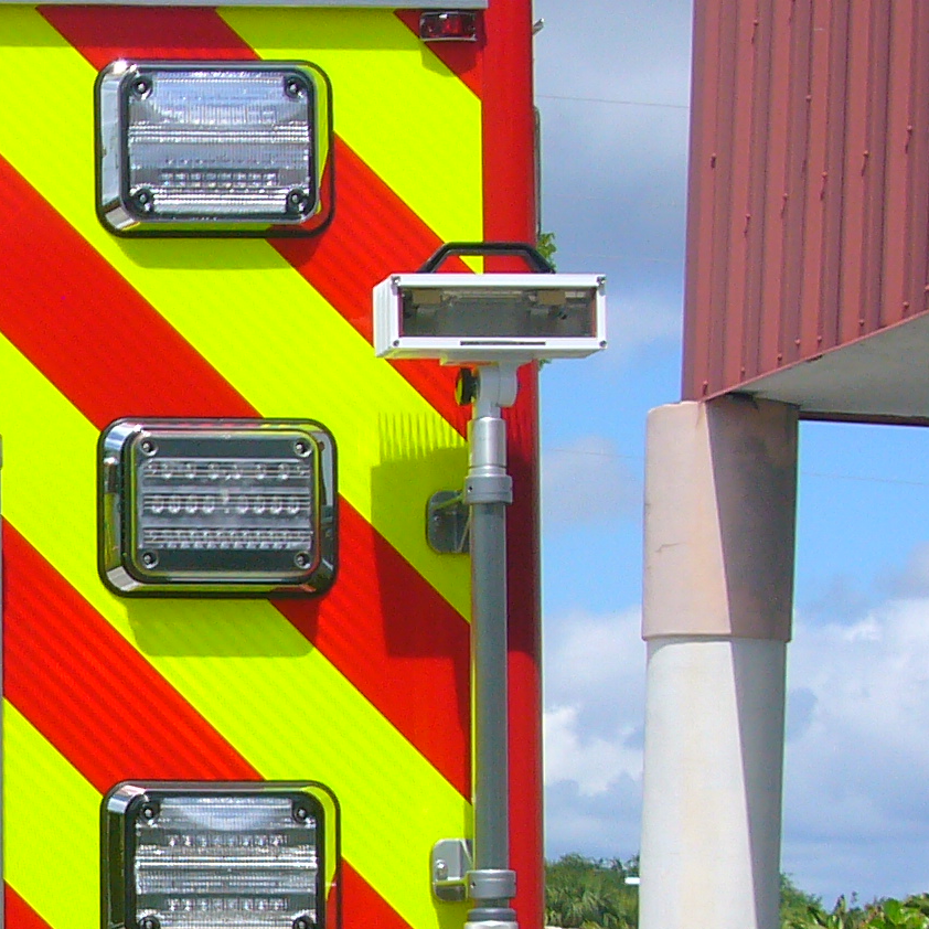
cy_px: 980
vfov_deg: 12.6
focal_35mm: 136
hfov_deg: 12.1
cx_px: -542
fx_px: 4129
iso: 80
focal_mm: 7.5
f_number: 7.1
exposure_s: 1/320
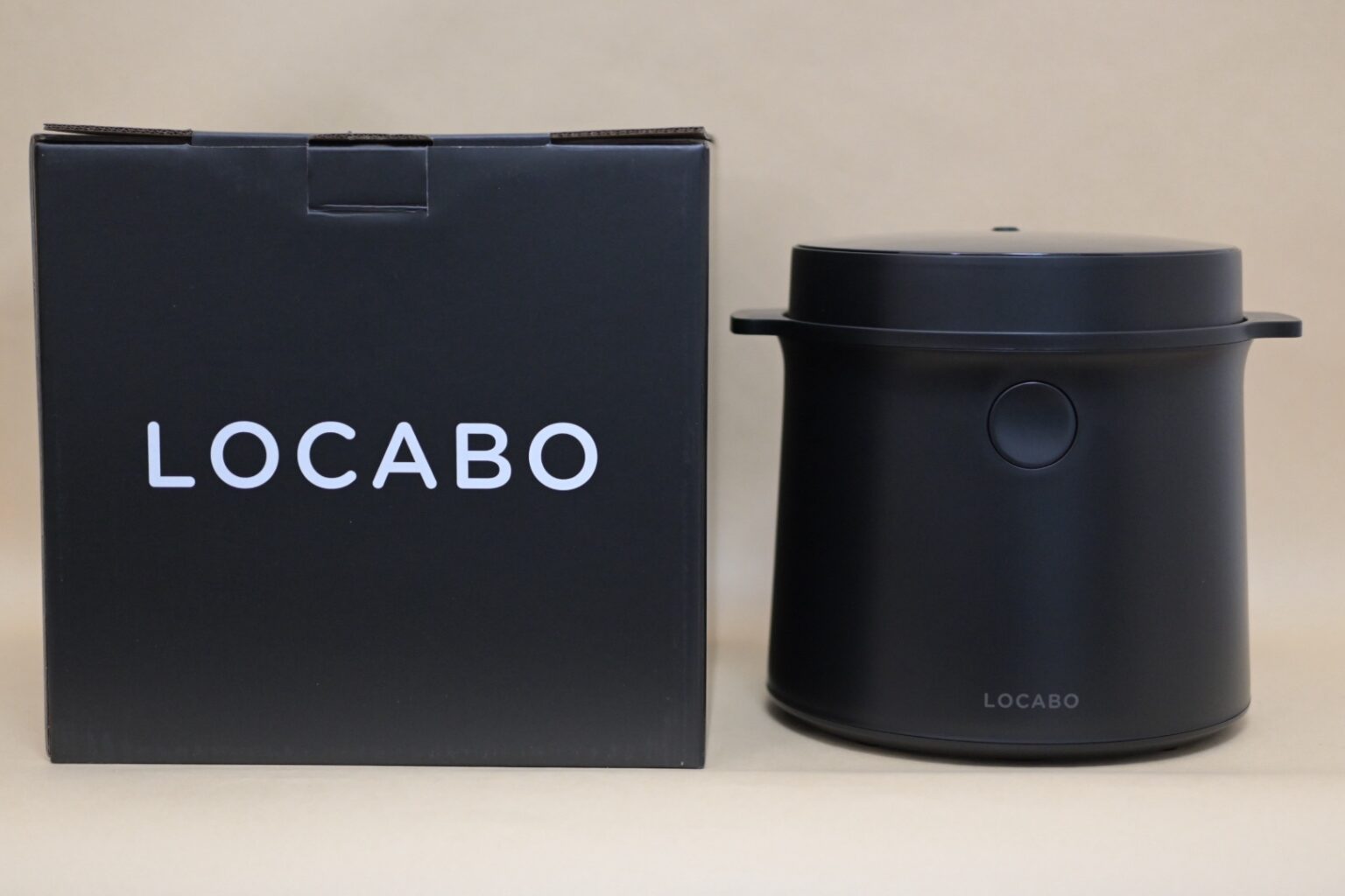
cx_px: 672
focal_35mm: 60
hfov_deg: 33.4
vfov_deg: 22.6
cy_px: 448
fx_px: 2241
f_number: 2
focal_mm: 40
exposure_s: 1/800
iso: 2000
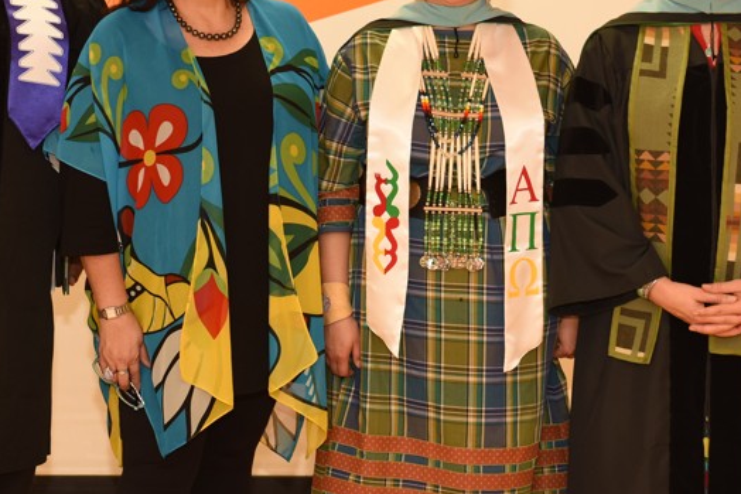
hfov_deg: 16.2
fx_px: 2593
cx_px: 202
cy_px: 238
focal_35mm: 126
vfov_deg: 10.9
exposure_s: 1/200
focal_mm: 55
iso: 800
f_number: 3.5
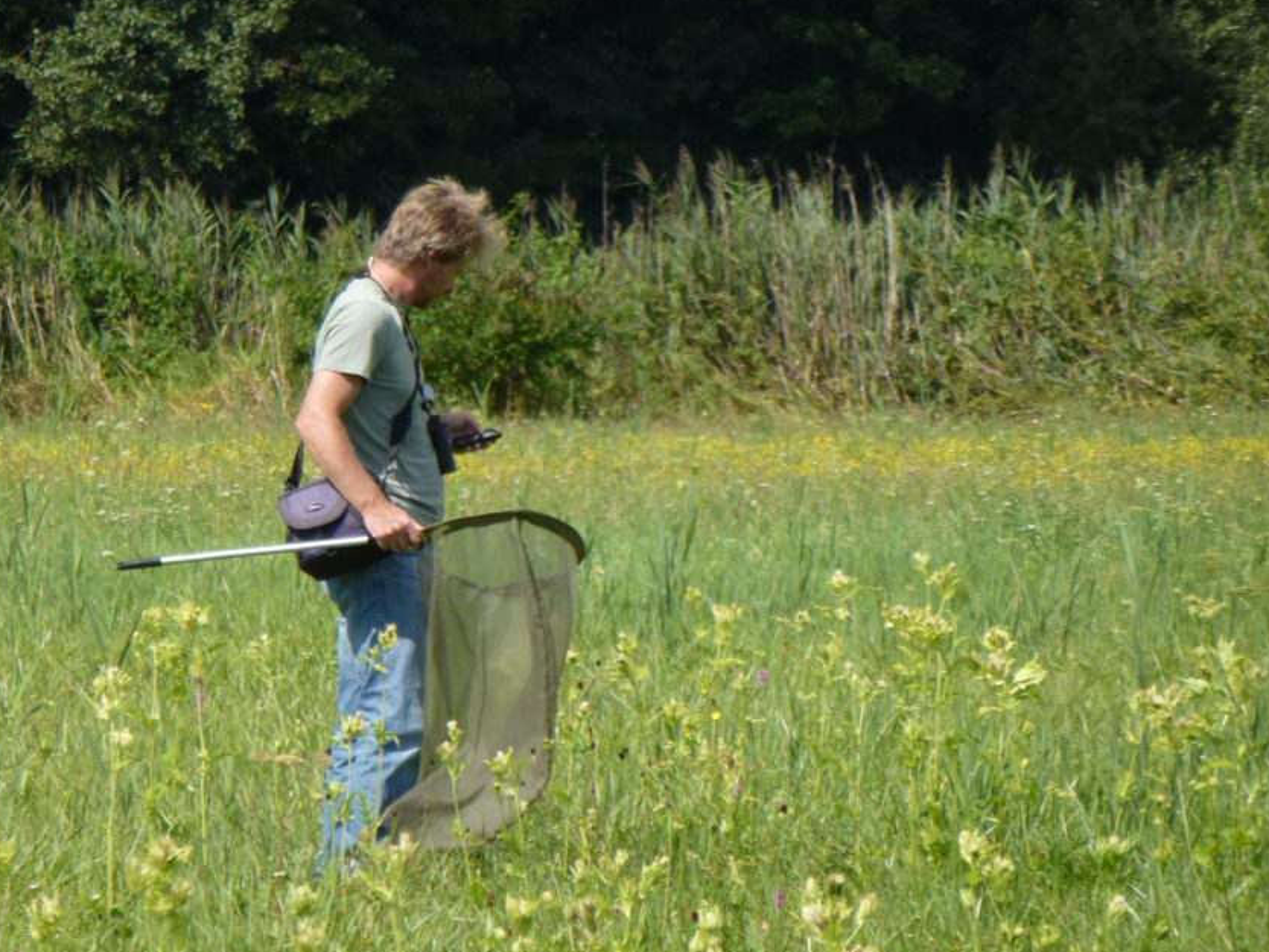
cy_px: 476
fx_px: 16831
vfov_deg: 3.2
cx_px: 592
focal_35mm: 459
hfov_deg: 4.3
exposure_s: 1/400
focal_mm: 67
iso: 100
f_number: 5.9
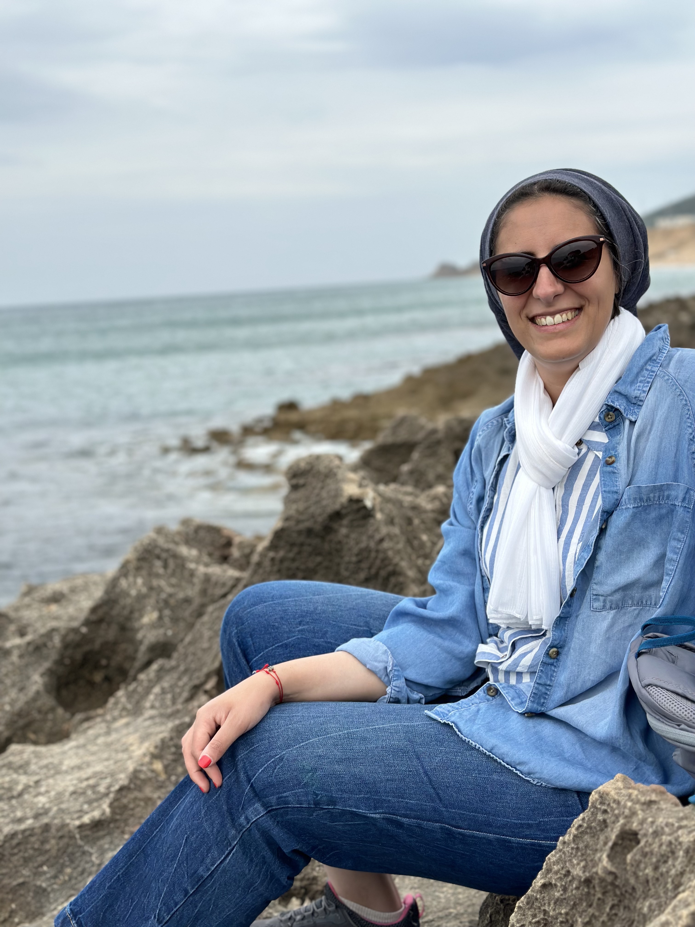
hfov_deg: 30.3
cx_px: 348
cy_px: 464
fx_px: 1285
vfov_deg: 39.7
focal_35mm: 48
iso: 100
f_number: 1.78
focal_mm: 6.86
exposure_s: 1/3876
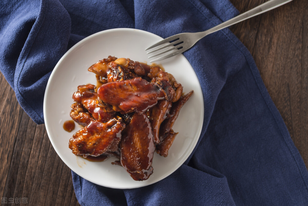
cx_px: 154
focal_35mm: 90
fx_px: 770
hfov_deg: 22.6
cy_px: 103
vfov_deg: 15.2
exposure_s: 1/80
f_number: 5.6
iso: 100
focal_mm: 90
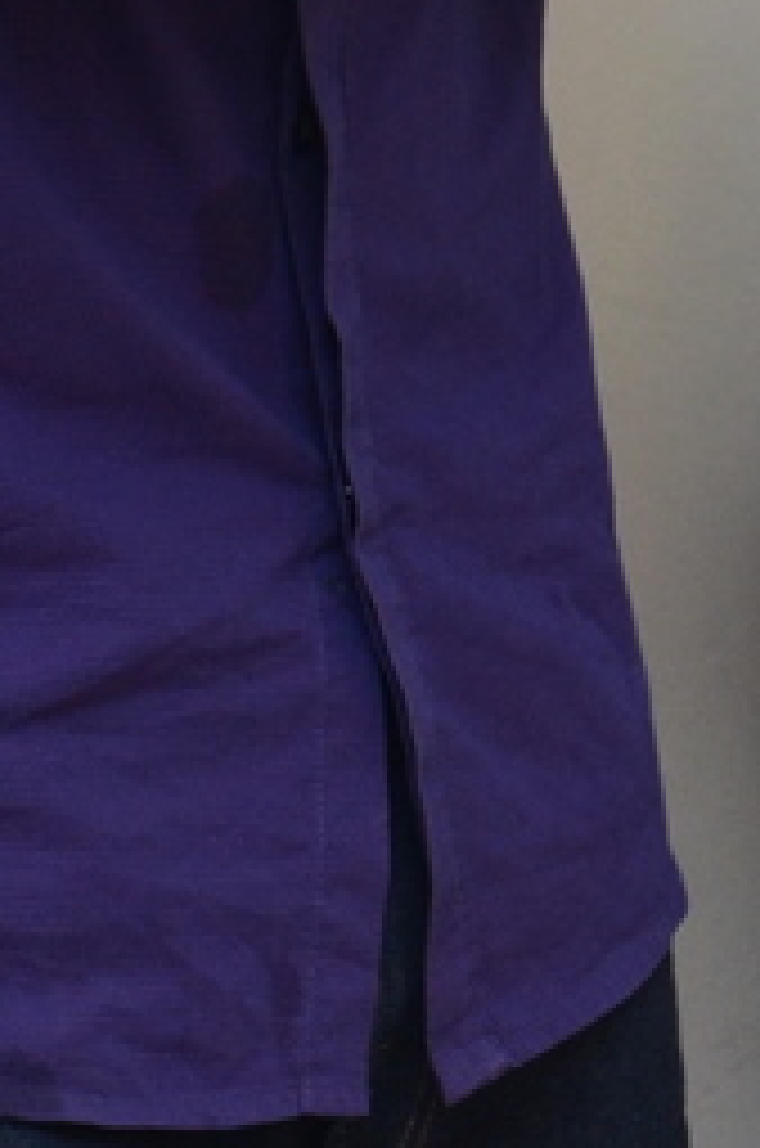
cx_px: 25
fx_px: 9097
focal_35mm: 286
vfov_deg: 7.1
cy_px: -729
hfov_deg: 4.8
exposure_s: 1/125
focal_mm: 45
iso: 800
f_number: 9
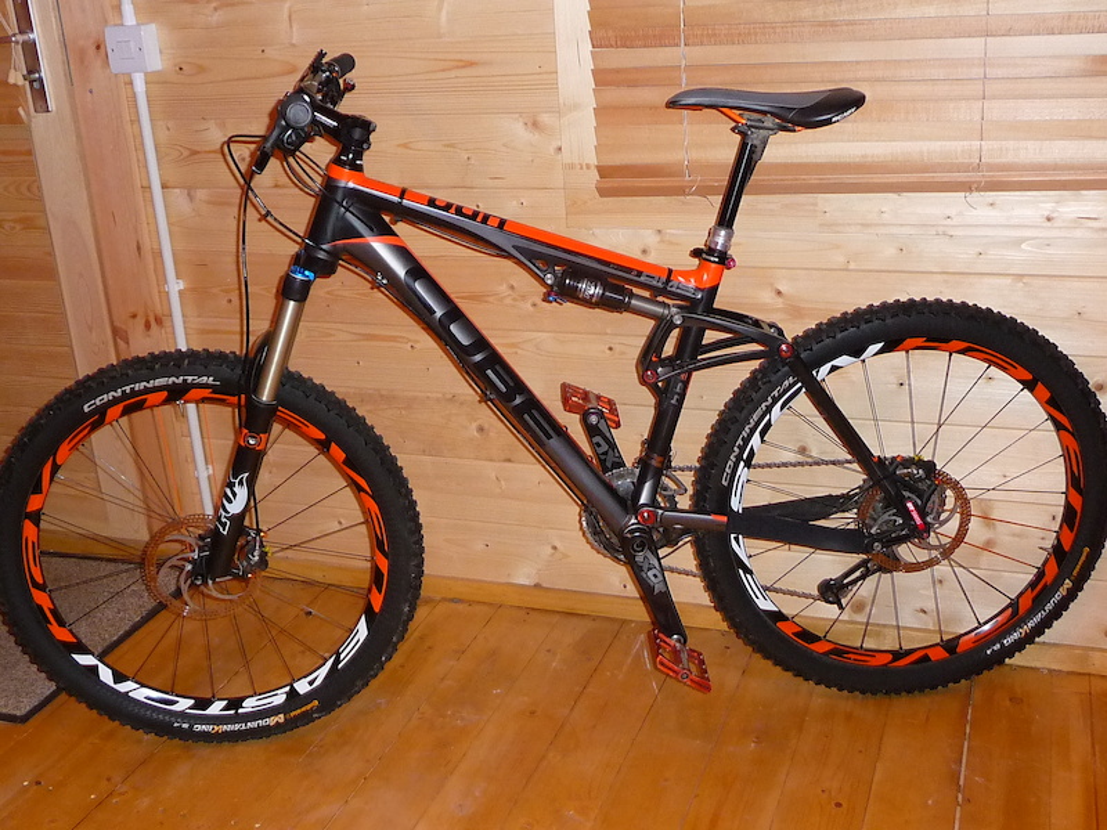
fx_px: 1279
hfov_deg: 46.8
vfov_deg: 36.0
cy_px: 415
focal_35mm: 40
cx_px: 554
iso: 250
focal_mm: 4.7
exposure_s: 1/30
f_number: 3.3
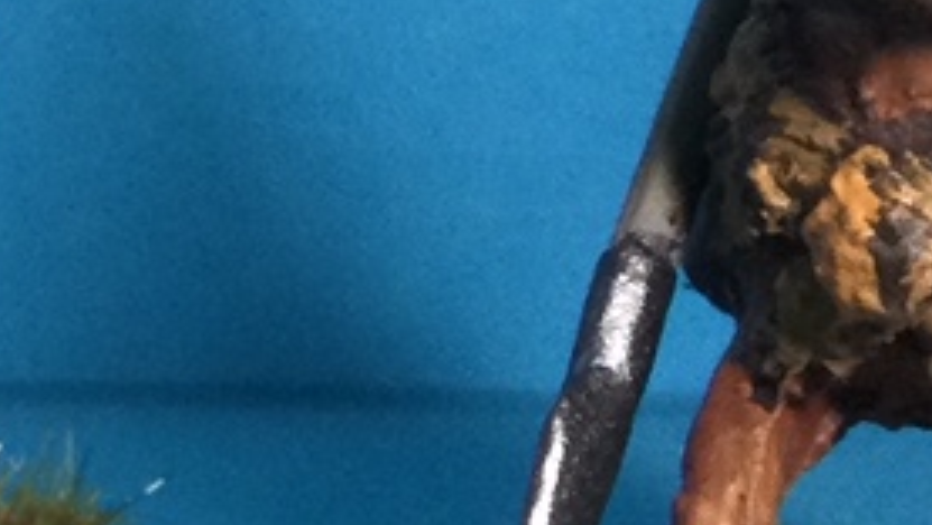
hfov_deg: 10.0
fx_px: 4919
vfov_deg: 6.1
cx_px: -952
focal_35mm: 199
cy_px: -50
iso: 64
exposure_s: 1/33
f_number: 2.4
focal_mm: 3.3
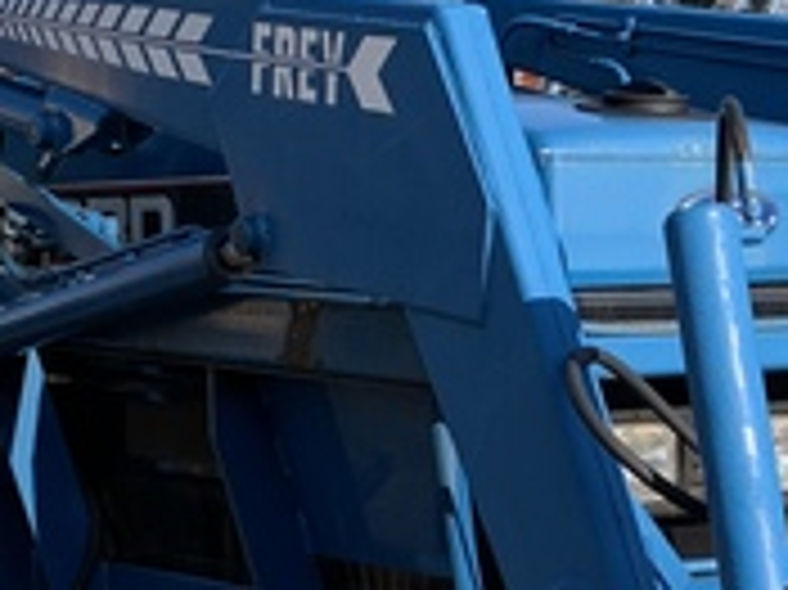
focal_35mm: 119
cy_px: 644
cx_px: 522
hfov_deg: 16.5
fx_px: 2707
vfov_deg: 12.2
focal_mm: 4.25
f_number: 1.8
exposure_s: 1/1076
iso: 25
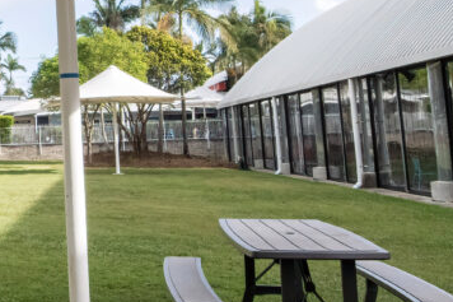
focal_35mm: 69
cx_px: -94
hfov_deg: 26.0
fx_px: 868
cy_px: 11
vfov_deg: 19.2
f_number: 8
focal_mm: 16
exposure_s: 1/1000
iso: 1000
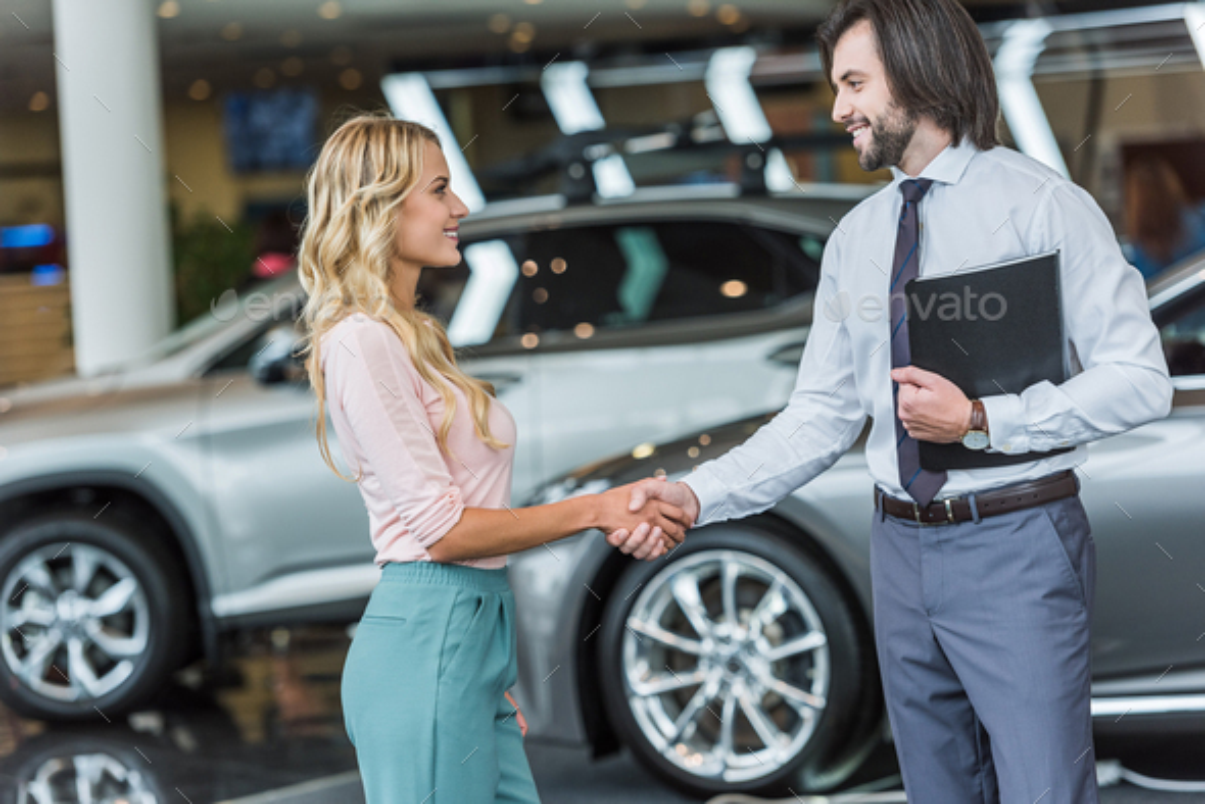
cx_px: 602
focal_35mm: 145
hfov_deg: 14.1
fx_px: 4856
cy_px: 402
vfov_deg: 9.5
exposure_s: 1/200
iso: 320
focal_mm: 145
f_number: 3.5
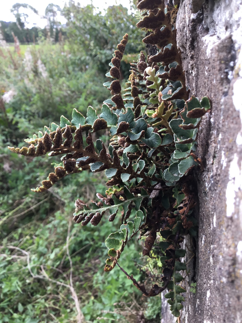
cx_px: 121
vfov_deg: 58.4
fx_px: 289
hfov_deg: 45.4
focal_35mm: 31
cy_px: 162
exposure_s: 1/108
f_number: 2.4
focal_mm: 3.3
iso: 25
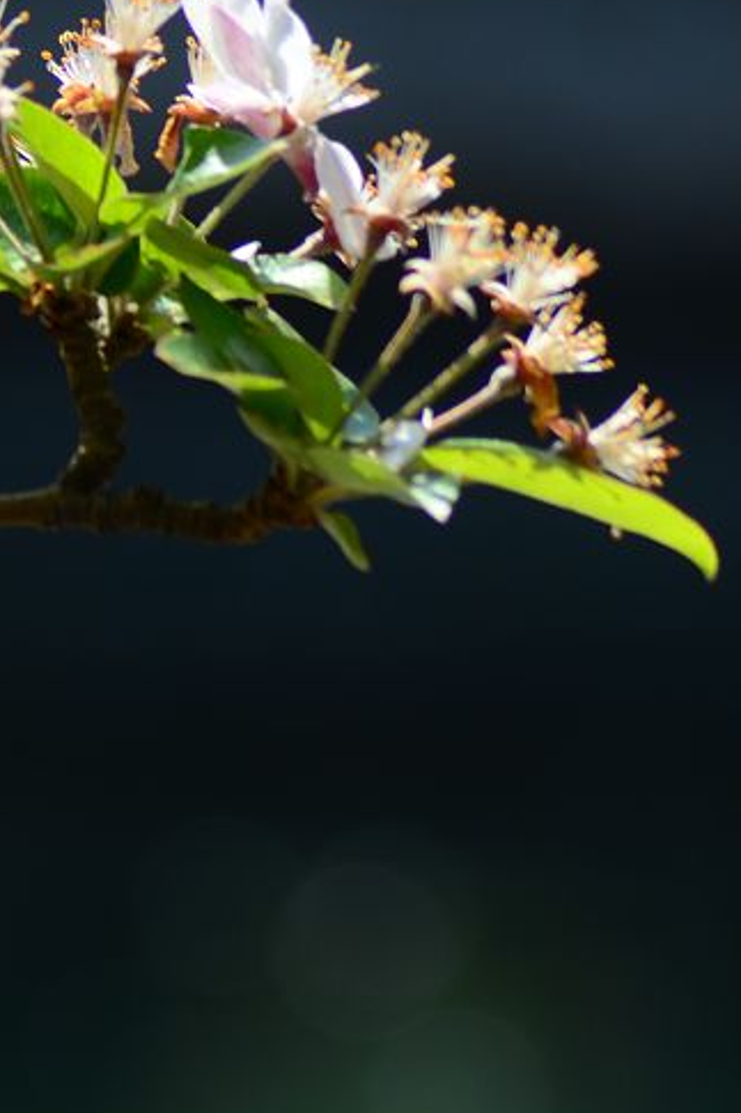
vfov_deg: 3.1
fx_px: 20607
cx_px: -282
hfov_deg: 2.1
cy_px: 256
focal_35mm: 667
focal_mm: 180
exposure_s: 1/320
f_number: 4.8
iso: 100
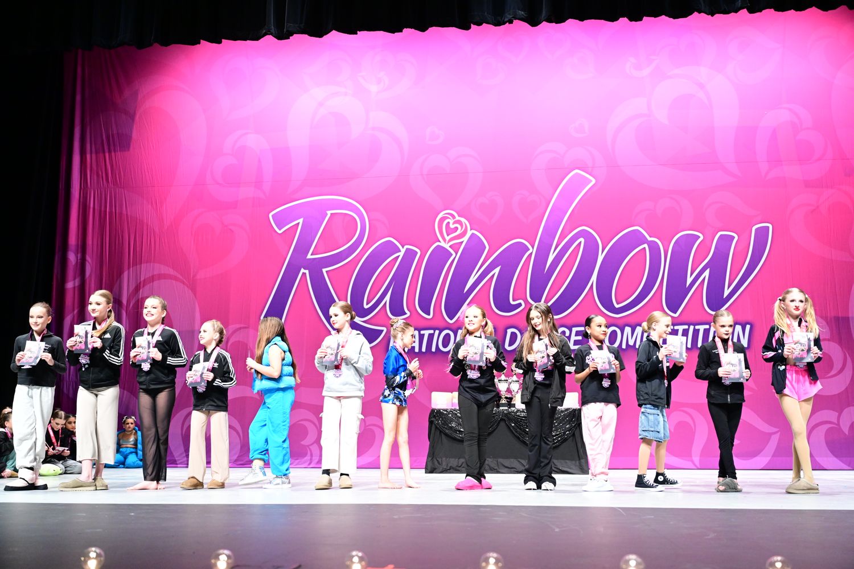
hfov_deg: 53.1
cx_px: 427
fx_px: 854
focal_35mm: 36
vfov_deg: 36.9
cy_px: 284
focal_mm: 36
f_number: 3.5
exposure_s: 1/320
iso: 3200
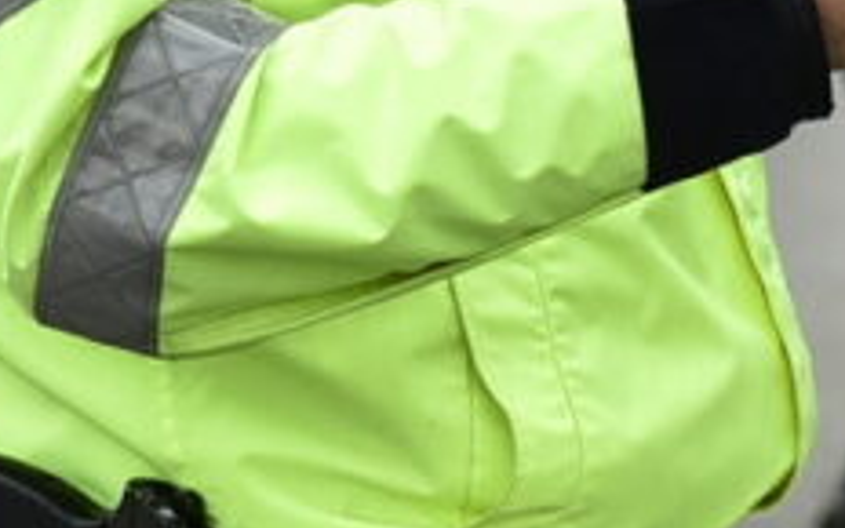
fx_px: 9902
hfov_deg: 4.9
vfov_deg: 3.1
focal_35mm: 430
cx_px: 1096
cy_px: 80
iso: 400
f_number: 4
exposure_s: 1/1000
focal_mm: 70
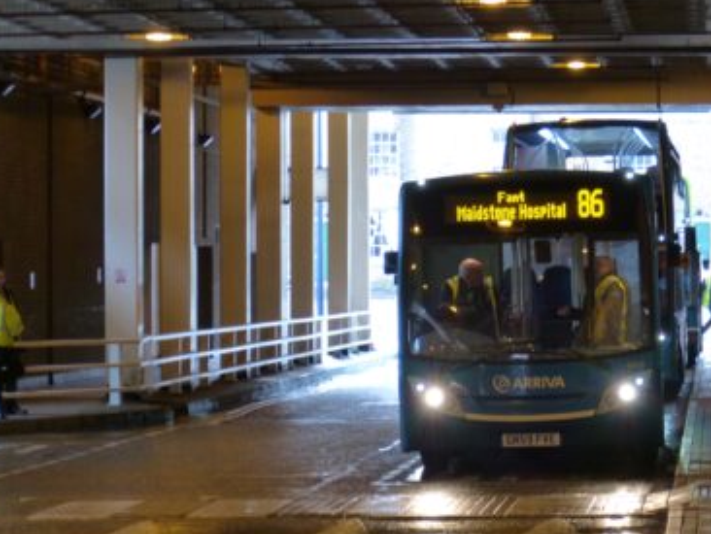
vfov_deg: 8.6
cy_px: 284
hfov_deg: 11.4
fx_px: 3556
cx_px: 402
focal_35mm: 173
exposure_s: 1/30
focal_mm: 25.9
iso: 400
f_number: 3.6
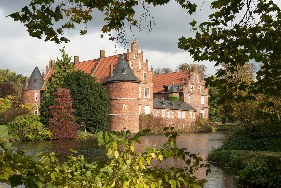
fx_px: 429
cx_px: 140
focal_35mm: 55
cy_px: 94
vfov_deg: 24.6
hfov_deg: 36.2
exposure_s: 1/125
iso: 200
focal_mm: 55
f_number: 16
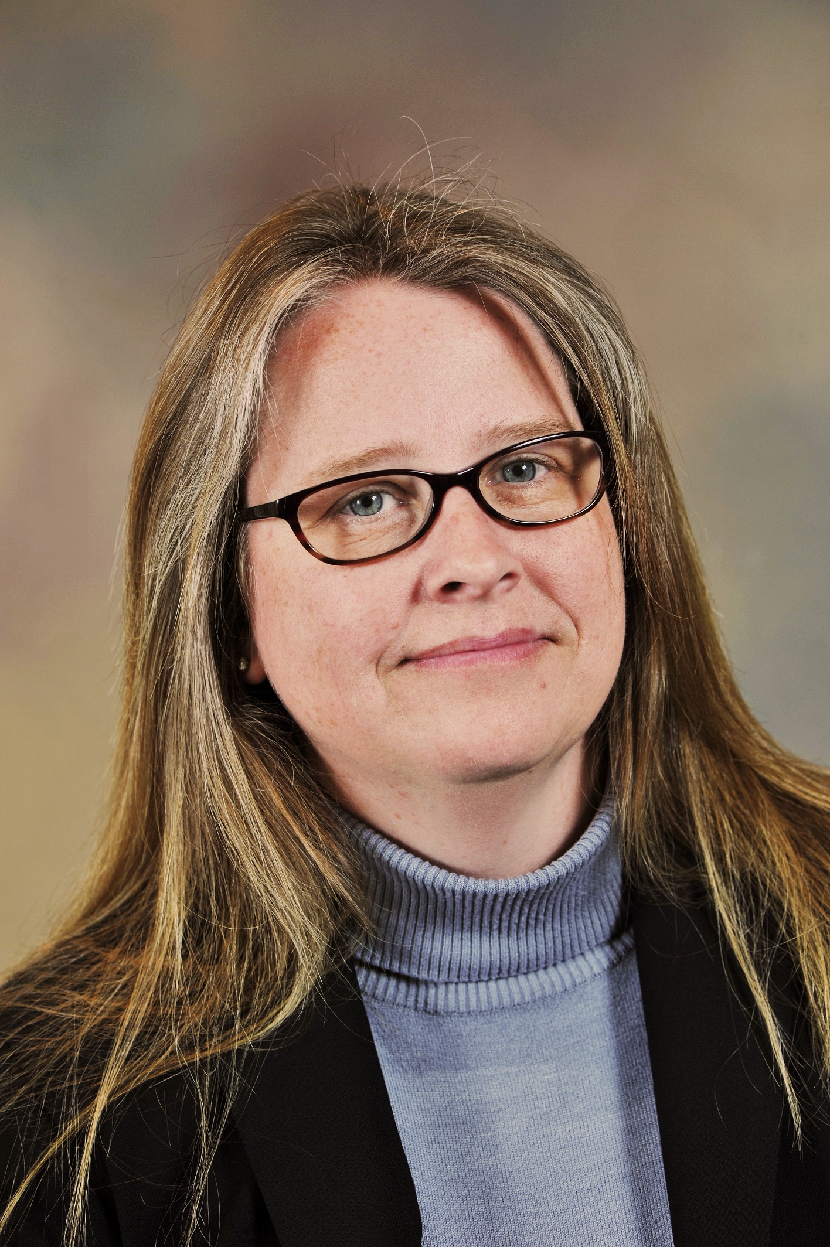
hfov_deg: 13.0
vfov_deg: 19.5
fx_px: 3636
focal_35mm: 105
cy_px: 624
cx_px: 415
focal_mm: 105
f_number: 6.3
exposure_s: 1/60
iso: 200
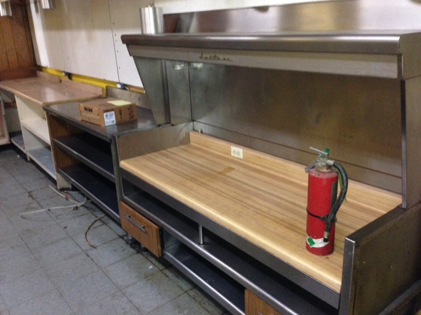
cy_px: 158
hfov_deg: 55.4
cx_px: 210
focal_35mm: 33
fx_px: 401
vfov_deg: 42.9
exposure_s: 1/16
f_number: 2.4
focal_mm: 4.12
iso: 320
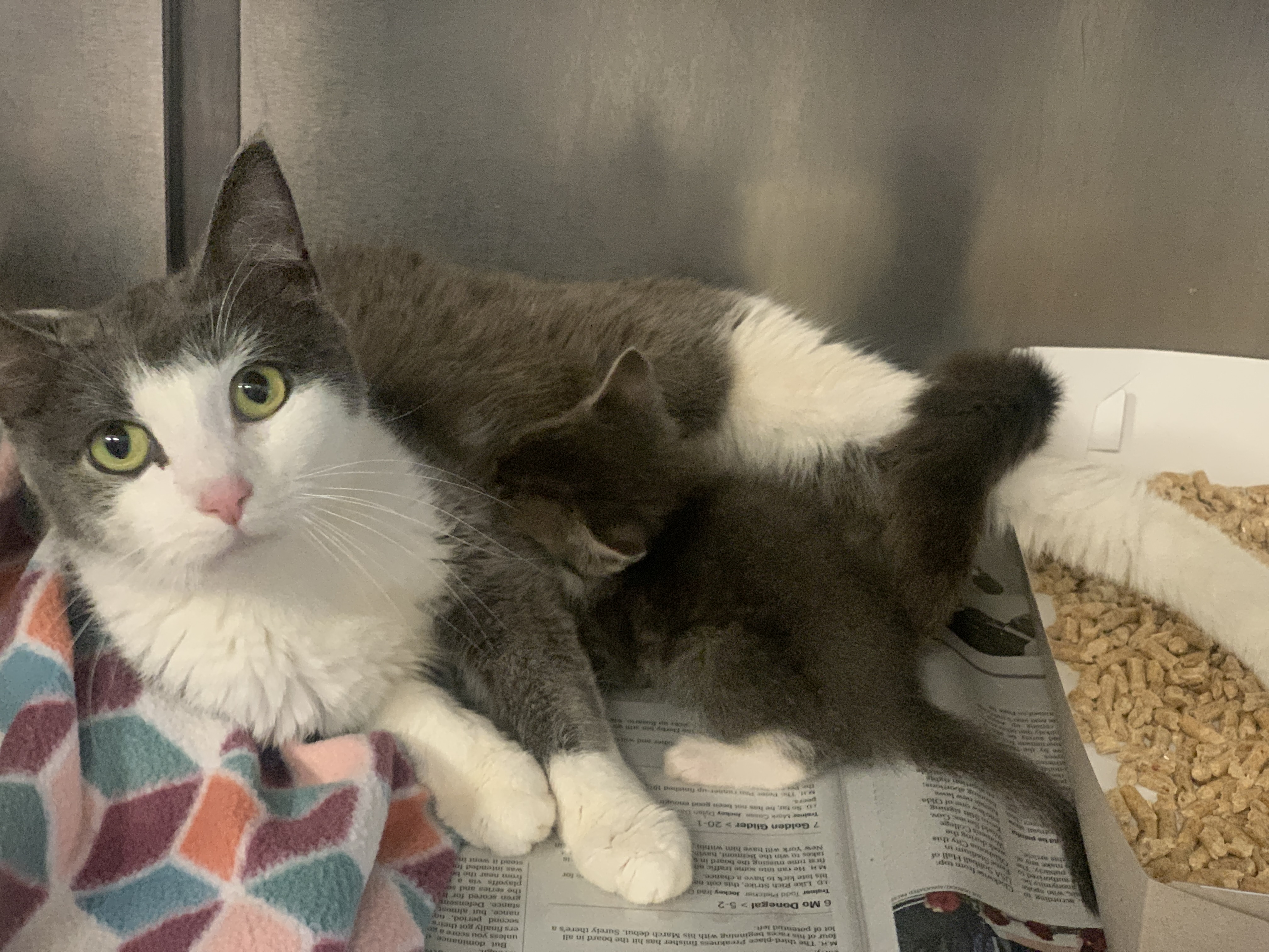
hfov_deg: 36.8
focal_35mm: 52
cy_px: 476
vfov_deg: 28.0
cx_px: 634
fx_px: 1906
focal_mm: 6
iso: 640
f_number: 2.4
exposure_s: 1/30
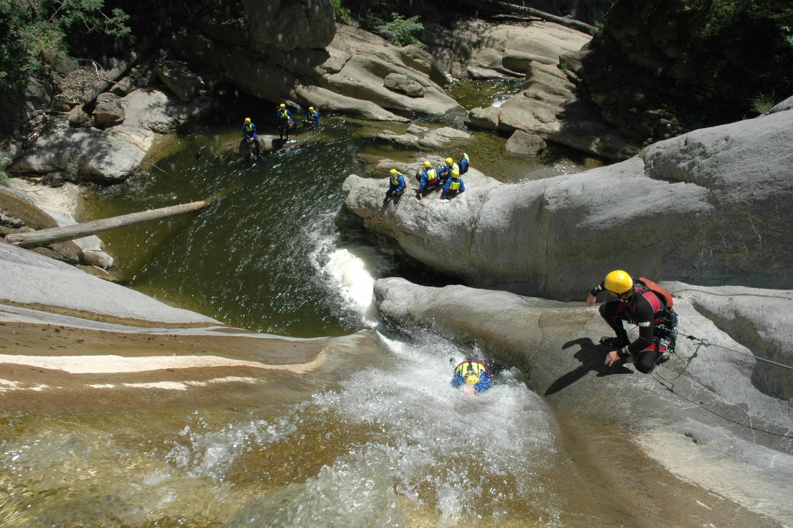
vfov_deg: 47.9
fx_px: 594
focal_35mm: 27
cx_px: 396
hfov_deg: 67.4
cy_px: 264
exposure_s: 1/250
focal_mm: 18
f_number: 14
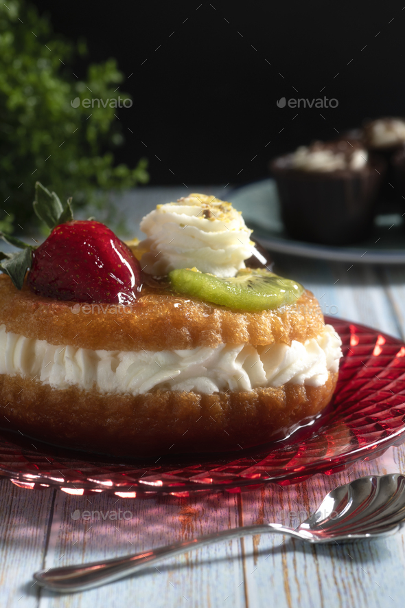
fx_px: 1772
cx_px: 202
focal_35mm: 105
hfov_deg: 13.0
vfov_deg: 19.5
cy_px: 304
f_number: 11
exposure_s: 1/200
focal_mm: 105
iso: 160
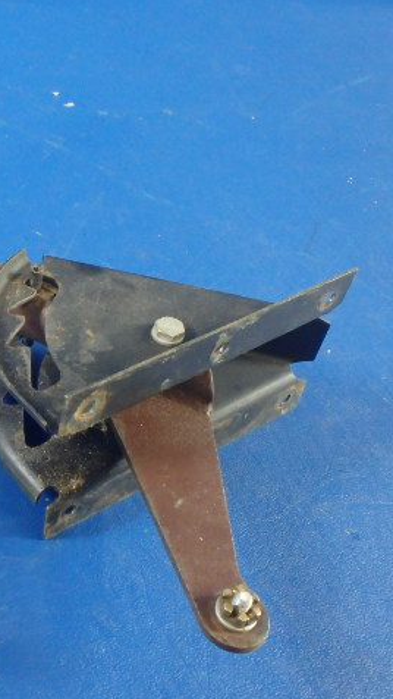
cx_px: -53
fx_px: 759
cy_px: 351
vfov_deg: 49.4
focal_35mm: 41
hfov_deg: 26.4
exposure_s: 1/20
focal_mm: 5
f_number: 3.9
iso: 800
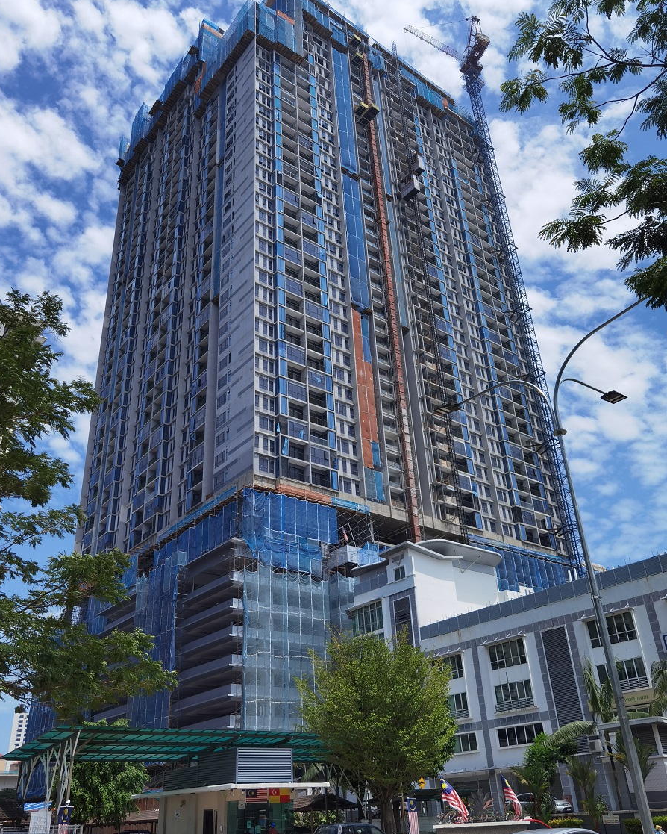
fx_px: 715
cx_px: 325
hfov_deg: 50.0
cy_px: 415
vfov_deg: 60.4
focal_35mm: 29
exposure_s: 1/6993
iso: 50
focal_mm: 6.71
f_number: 1.9
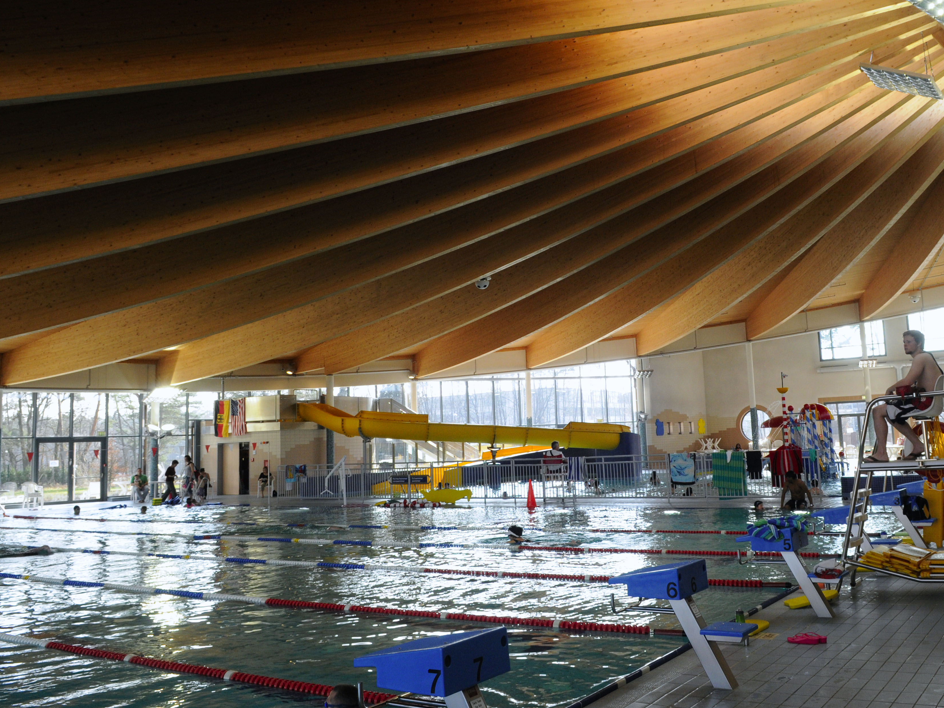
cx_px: 556
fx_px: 862
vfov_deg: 44.6
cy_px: 313
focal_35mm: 32
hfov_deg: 57.0
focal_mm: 17
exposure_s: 1/125
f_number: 8
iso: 640
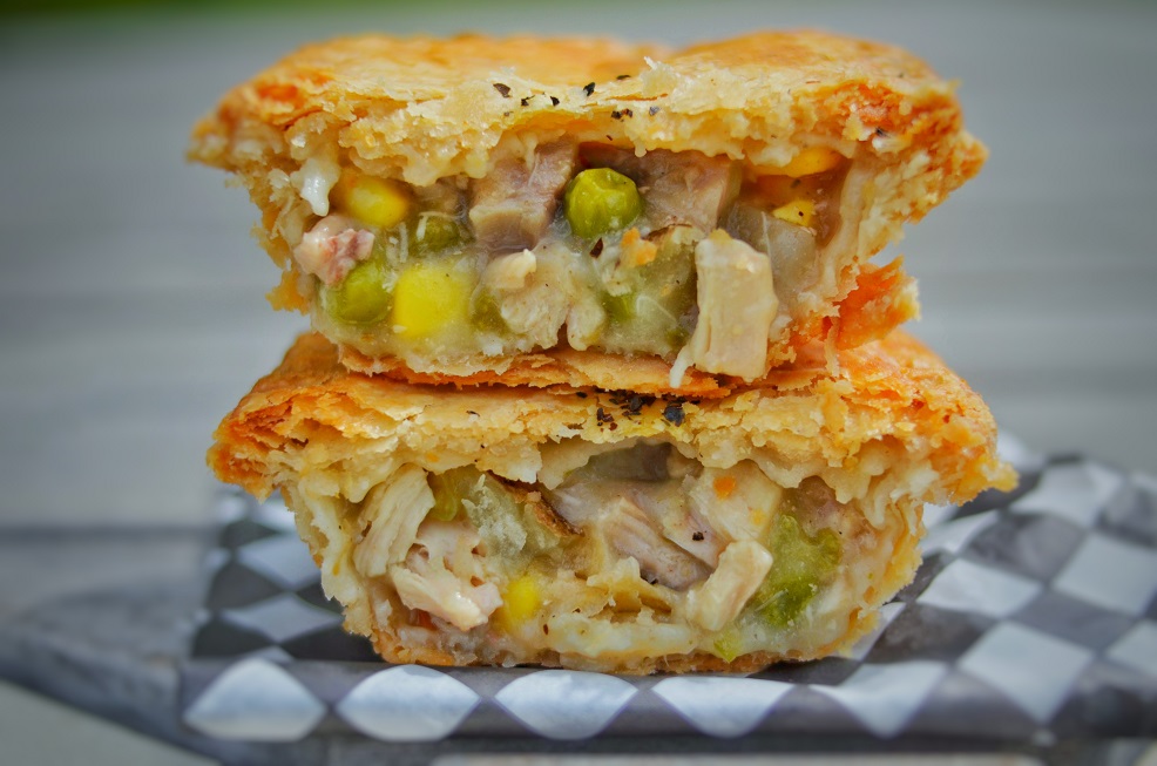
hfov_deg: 37.9
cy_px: 383
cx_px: 578
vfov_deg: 25.6
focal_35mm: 52
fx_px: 1684
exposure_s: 1/8000
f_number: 2.2
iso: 100
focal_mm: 35
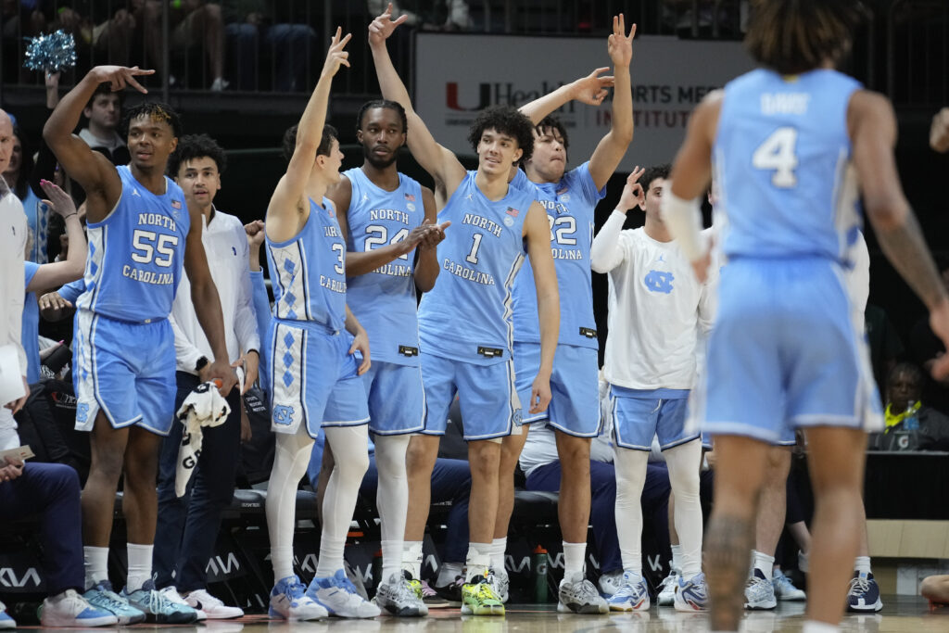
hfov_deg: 6.9
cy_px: 316
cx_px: 474
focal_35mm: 300
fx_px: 7909
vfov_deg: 4.6
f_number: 2.8
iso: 4000
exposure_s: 1/1600
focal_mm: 200
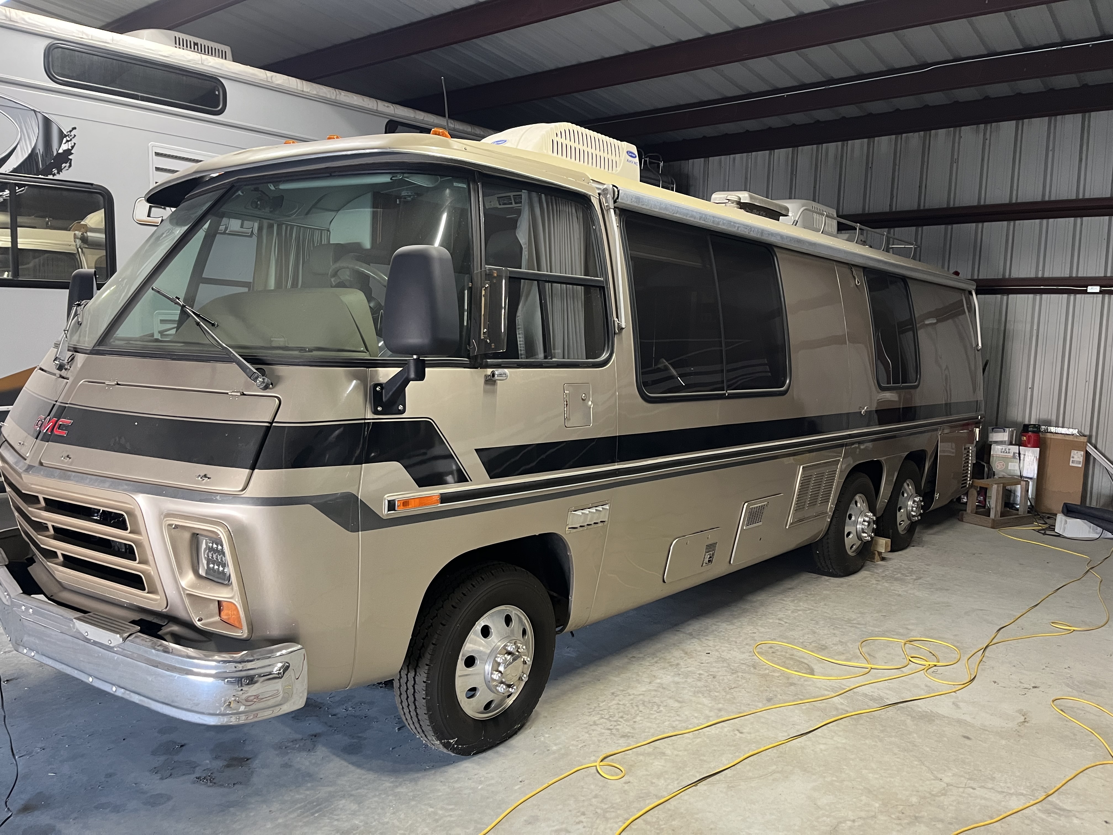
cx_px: 556
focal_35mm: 26
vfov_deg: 53.1
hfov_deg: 67.3
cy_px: 418
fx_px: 836
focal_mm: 5.1
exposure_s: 1/60
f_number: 1.6
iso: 250
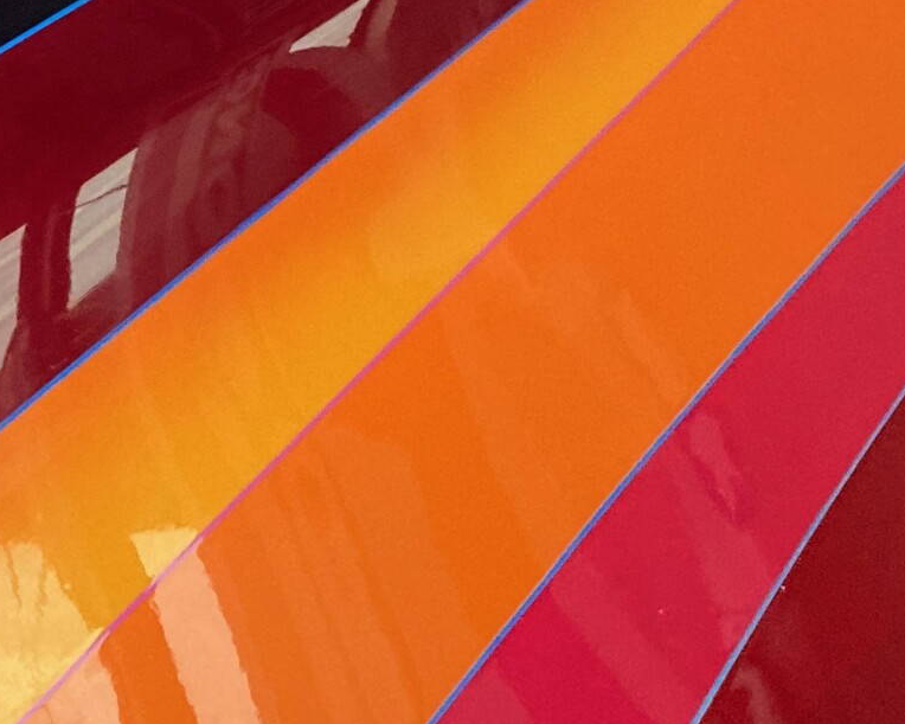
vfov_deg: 16.0
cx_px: -314
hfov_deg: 18.9
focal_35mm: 93
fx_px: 2491
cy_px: -108
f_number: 1.8
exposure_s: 1/37
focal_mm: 3.99
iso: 400
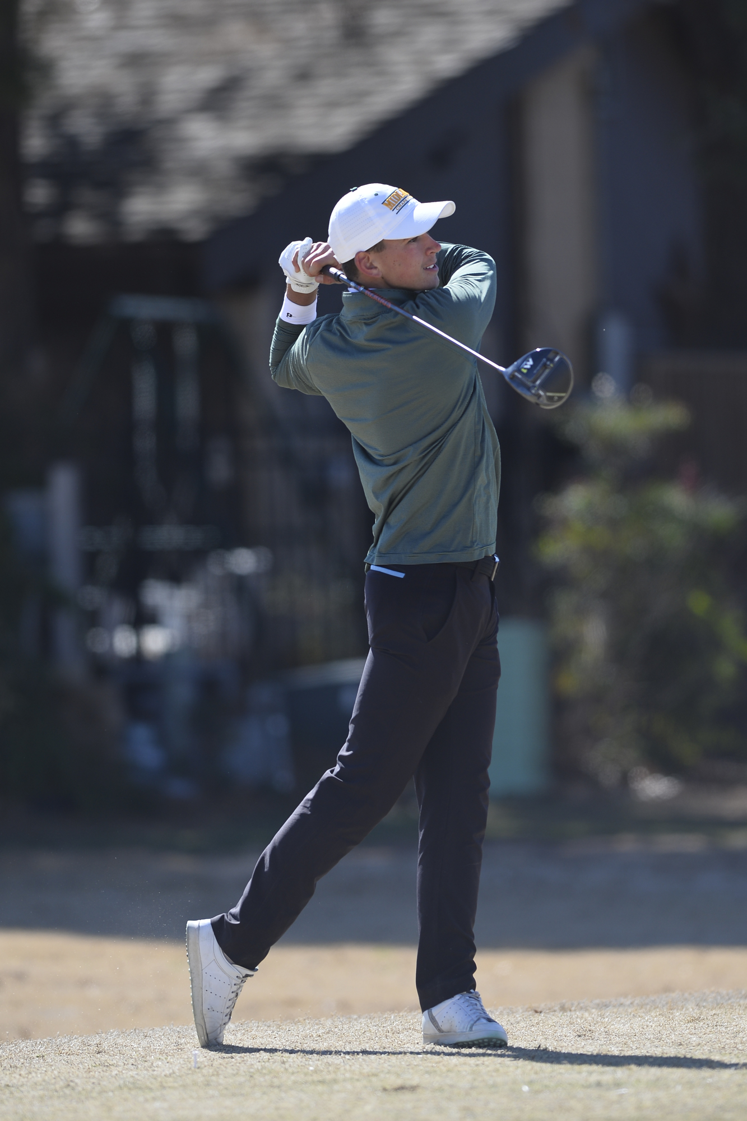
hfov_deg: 4.6
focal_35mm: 300
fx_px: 9338
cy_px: 560
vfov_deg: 6.9
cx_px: 374
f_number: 2.8
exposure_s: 1/2000
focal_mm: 300
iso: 200
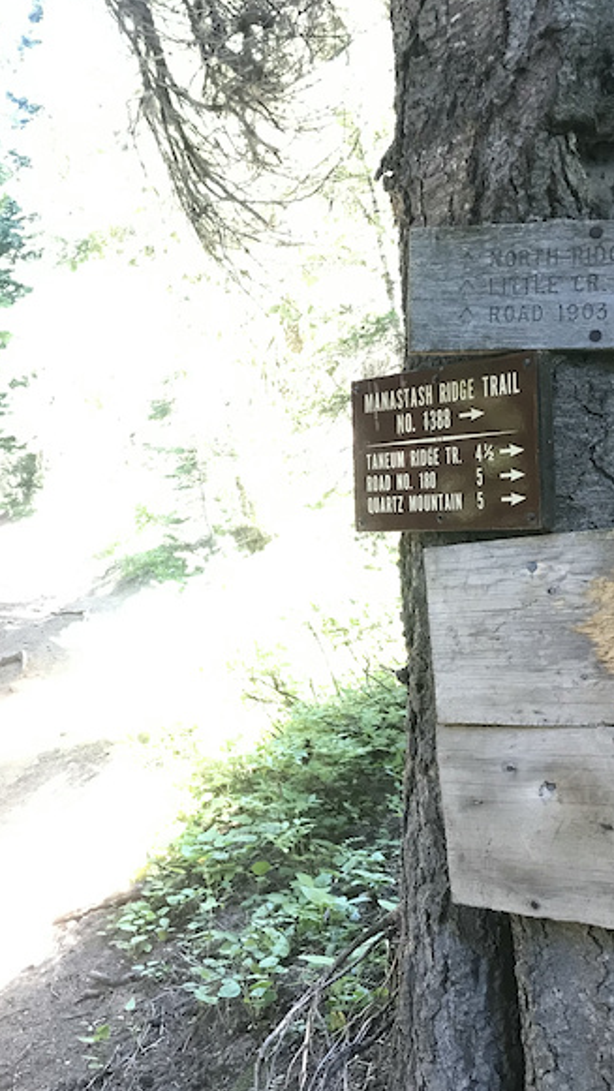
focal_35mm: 42
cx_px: 235
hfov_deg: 28.3
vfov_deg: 48.3
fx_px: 1215
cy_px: 554
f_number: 1.8
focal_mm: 3.99
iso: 40
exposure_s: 1/30
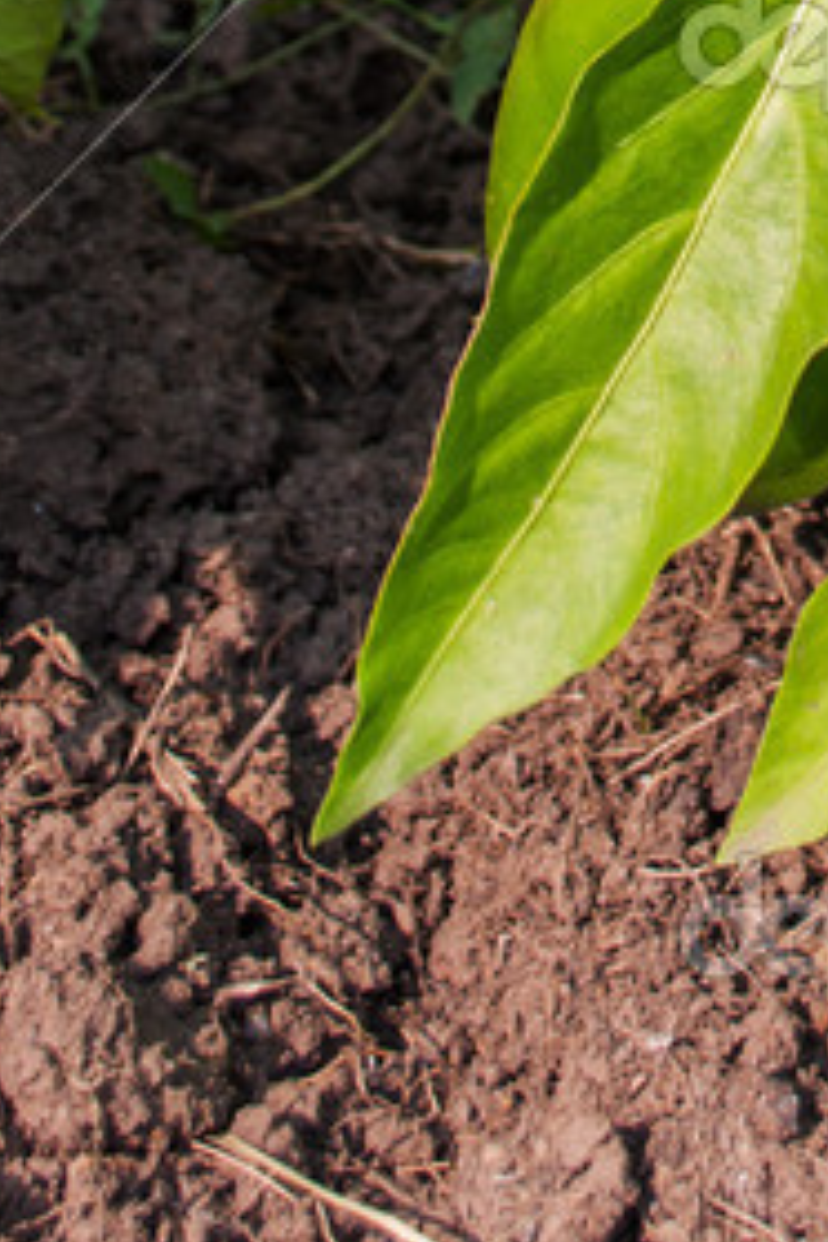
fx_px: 4174
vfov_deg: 15.1
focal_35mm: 121
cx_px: 1086
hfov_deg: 11.0
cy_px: -850
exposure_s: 1/320
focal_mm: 22
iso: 250
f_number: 6.3
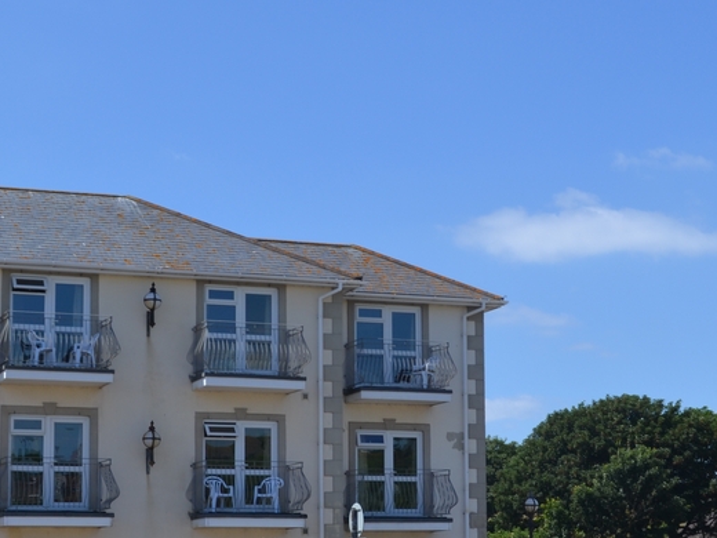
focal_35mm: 83
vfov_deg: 17.7
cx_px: 400
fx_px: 1719
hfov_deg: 23.5
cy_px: 400
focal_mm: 26
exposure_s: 1/250
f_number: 8
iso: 100
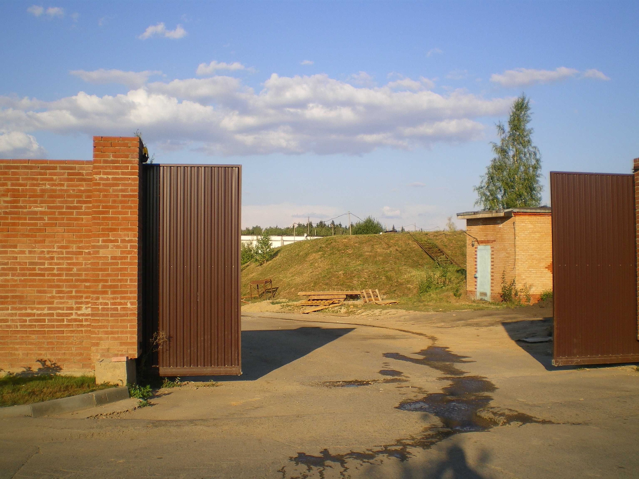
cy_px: 240
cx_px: 320
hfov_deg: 49.0
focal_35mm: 38
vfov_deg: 37.7
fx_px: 701
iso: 64
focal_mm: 6.3
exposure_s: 1/250
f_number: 4.6
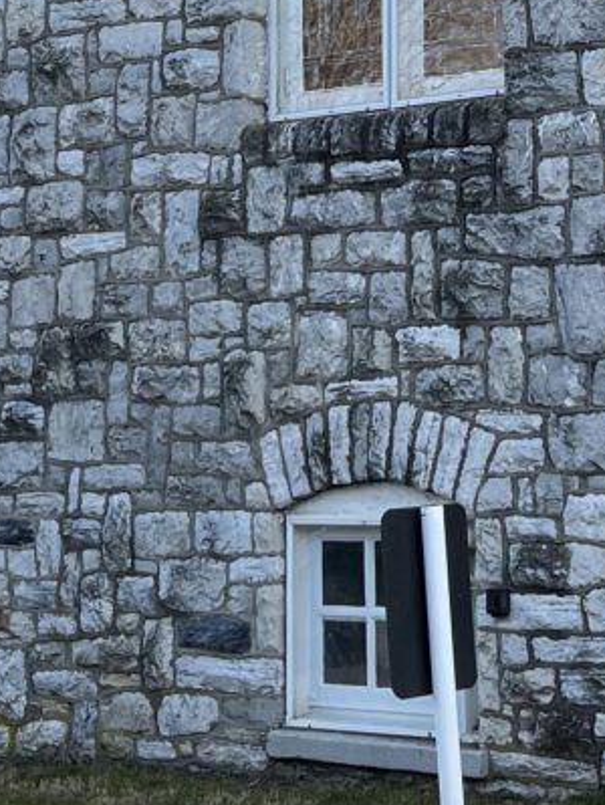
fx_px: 2327
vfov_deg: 18.9
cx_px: 474
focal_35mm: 100
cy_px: -61
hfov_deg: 14.7
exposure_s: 1/537
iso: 50
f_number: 1.6
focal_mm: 5.1
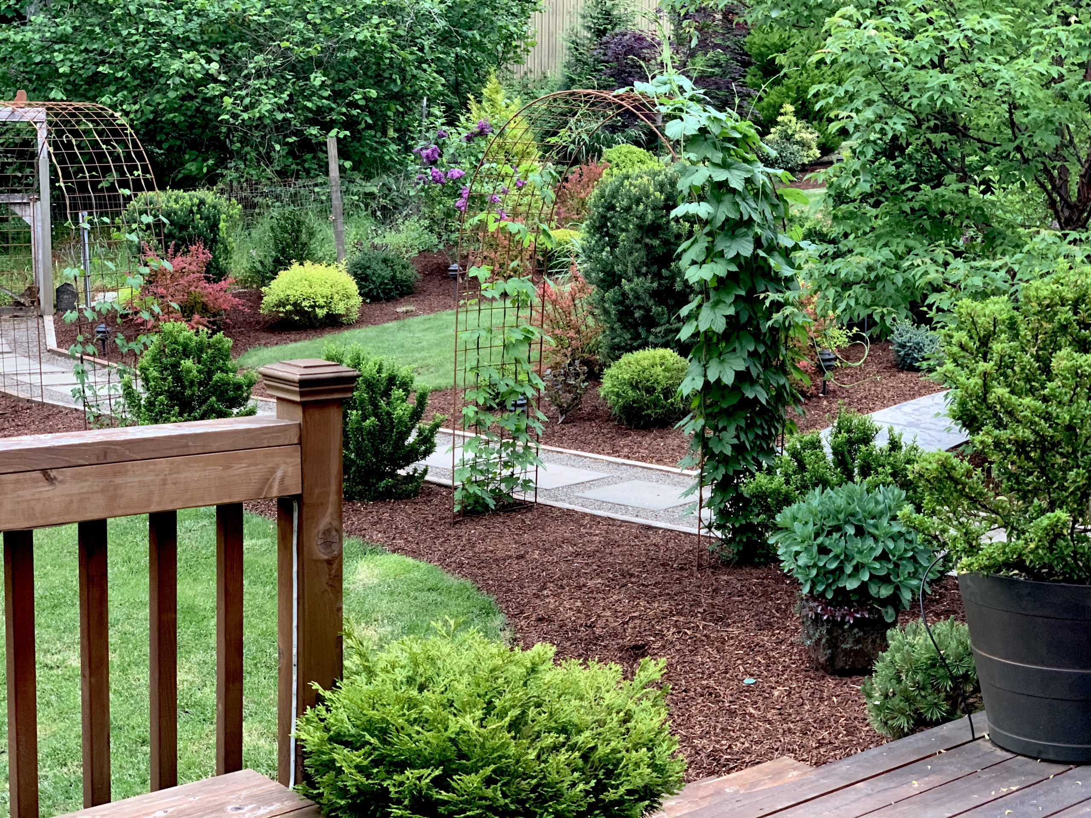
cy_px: 409
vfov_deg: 28.0
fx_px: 1639
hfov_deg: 36.8
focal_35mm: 52
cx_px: 546
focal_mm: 6
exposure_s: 1/73
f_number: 2.4
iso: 125
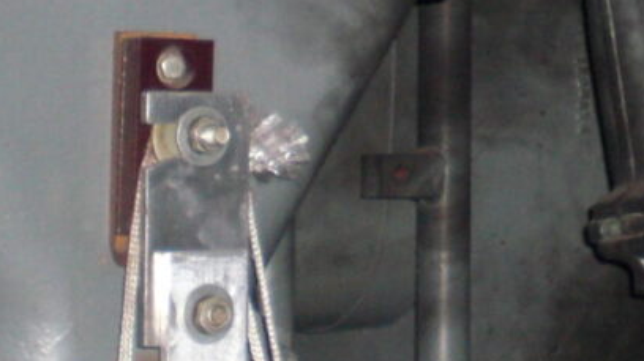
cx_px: 679
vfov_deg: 7.6
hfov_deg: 13.6
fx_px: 2663
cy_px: -252
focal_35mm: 156
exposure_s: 1/60
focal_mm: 6.3
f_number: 3.1
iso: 200
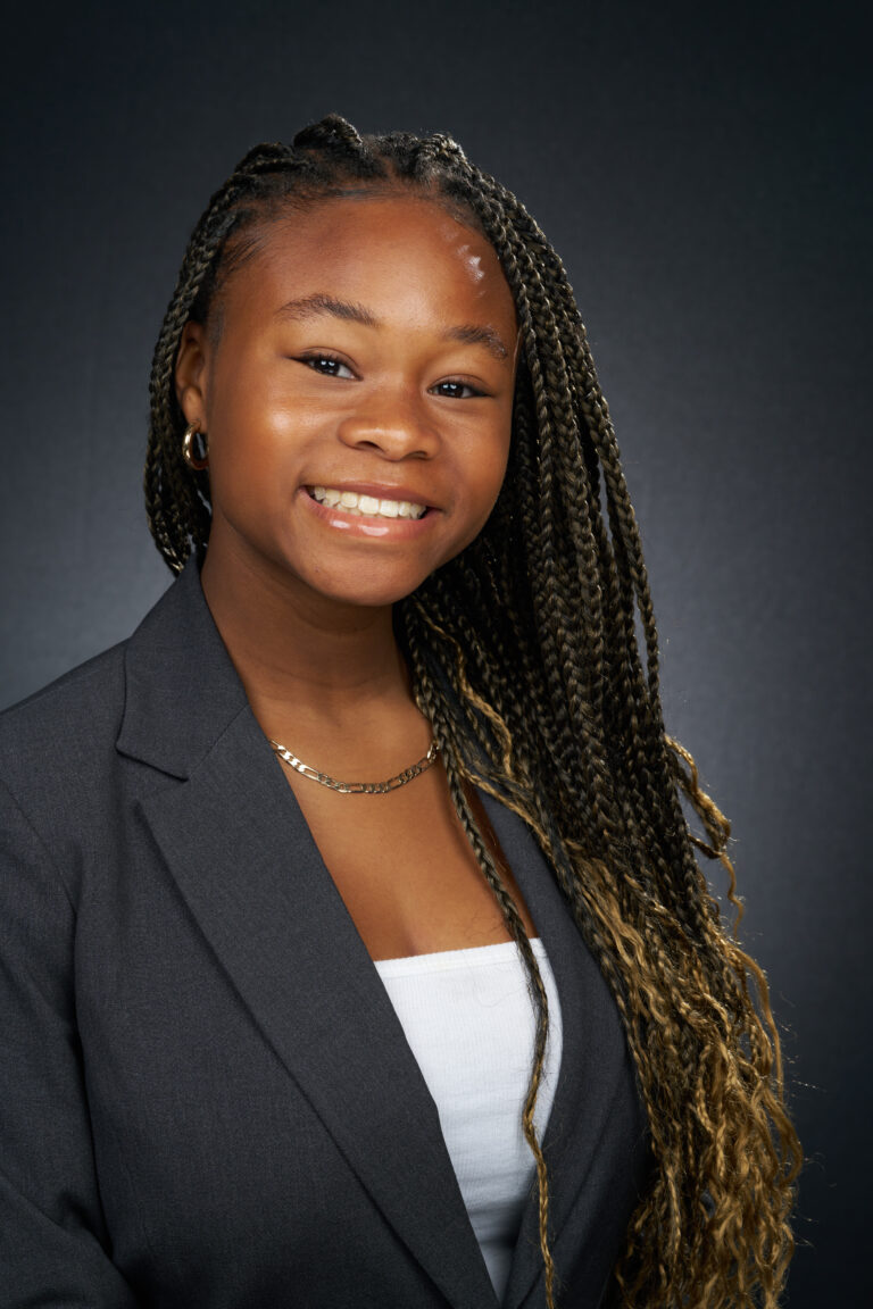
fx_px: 3092
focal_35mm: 85
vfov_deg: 23.9
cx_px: 436
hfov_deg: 16.1
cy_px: 654
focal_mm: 85
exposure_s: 1/160
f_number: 8
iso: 125
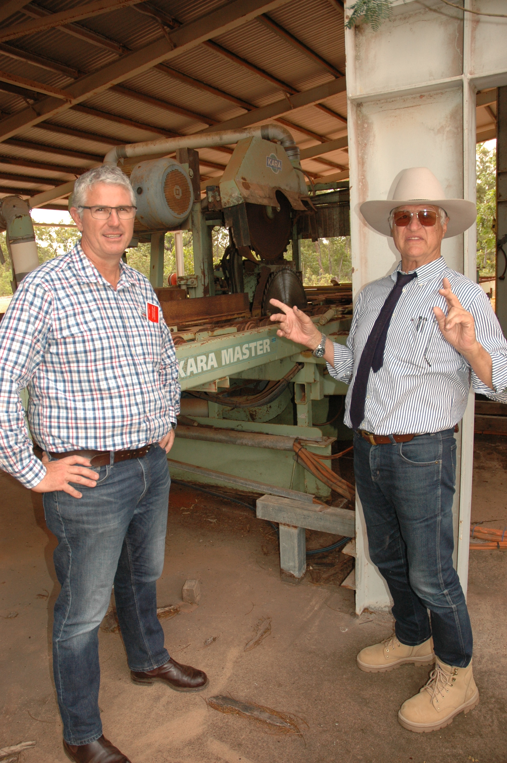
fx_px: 571
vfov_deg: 67.4
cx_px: 254
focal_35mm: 27
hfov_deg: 47.8
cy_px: 382
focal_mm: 18
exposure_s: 1/500
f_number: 4
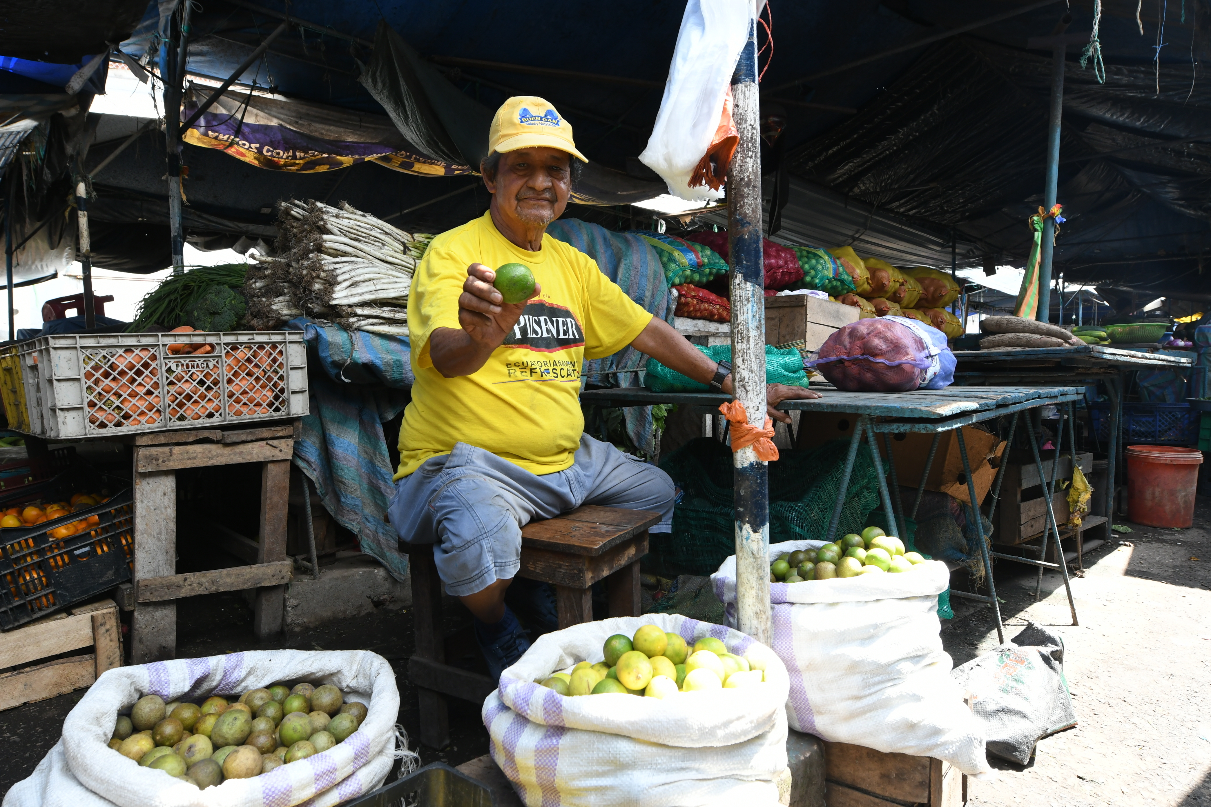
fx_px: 706
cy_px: 404
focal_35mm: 21
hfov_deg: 81.2
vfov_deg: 59.5
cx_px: 606
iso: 500
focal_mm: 14
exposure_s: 1/200
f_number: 7.1
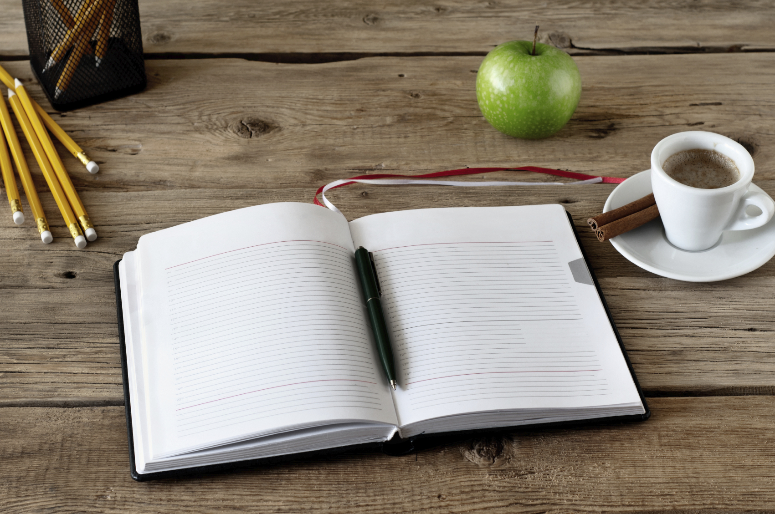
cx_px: 388
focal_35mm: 75
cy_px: 257
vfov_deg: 18.1
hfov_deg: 27.0
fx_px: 1612
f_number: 5.6
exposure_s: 1/4
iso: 100
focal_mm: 50
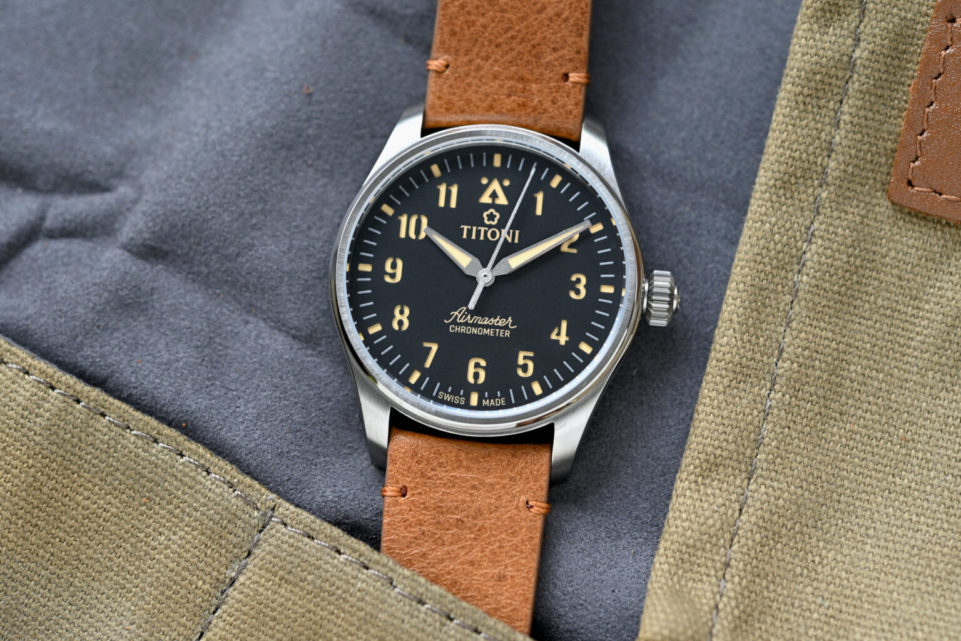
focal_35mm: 60
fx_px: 1602
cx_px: 480
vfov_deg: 22.6
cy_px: 320
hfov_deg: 33.4
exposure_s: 1/25
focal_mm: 60
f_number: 5.6
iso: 400
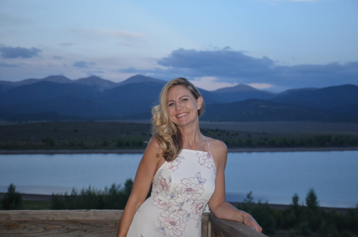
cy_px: 118
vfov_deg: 20.1
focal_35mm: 68
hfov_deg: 29.9
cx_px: 179
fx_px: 670
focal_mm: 45
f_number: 4.5
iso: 400
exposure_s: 1/125
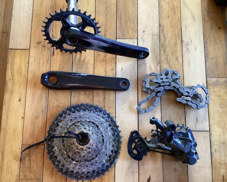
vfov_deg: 44.5
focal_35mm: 33
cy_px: 91
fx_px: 222
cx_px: 110
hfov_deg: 54.2
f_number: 2.4
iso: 320
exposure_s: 1/60
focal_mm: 3.3
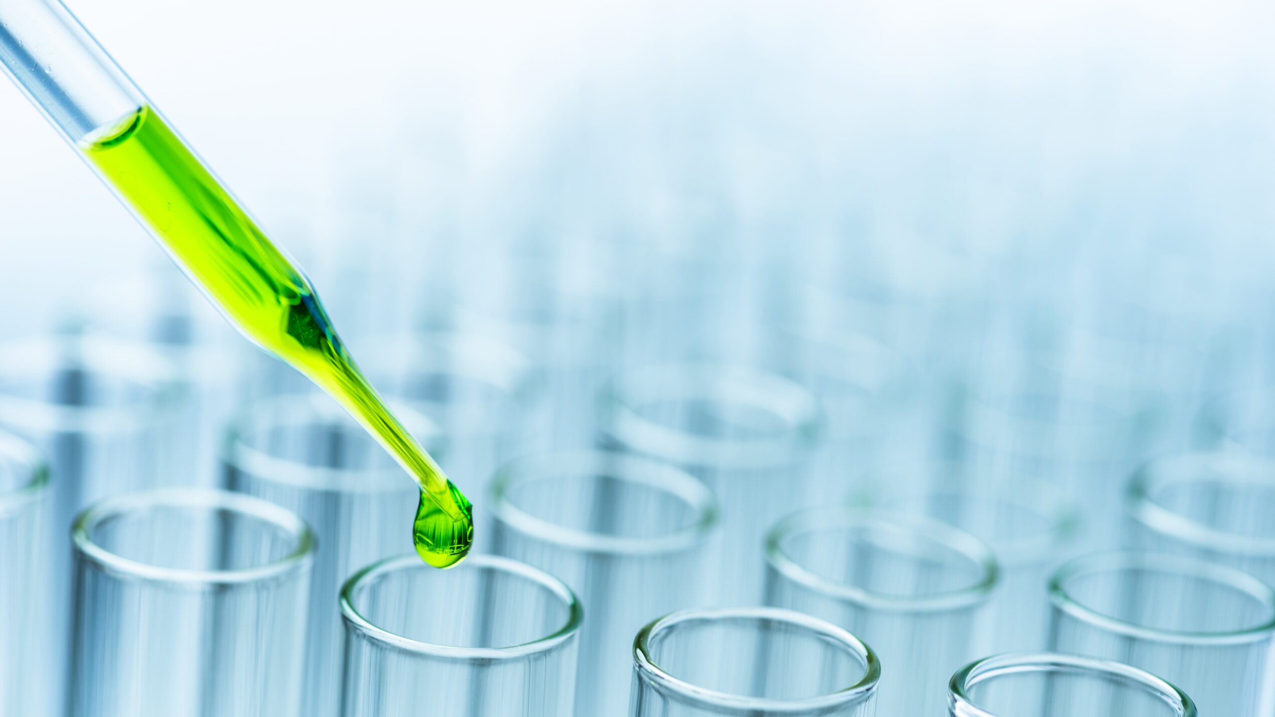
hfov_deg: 19.3
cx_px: 634
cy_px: 354
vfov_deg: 10.9
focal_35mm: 111
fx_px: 3752
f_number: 9
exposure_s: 1/10
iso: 200
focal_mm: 105
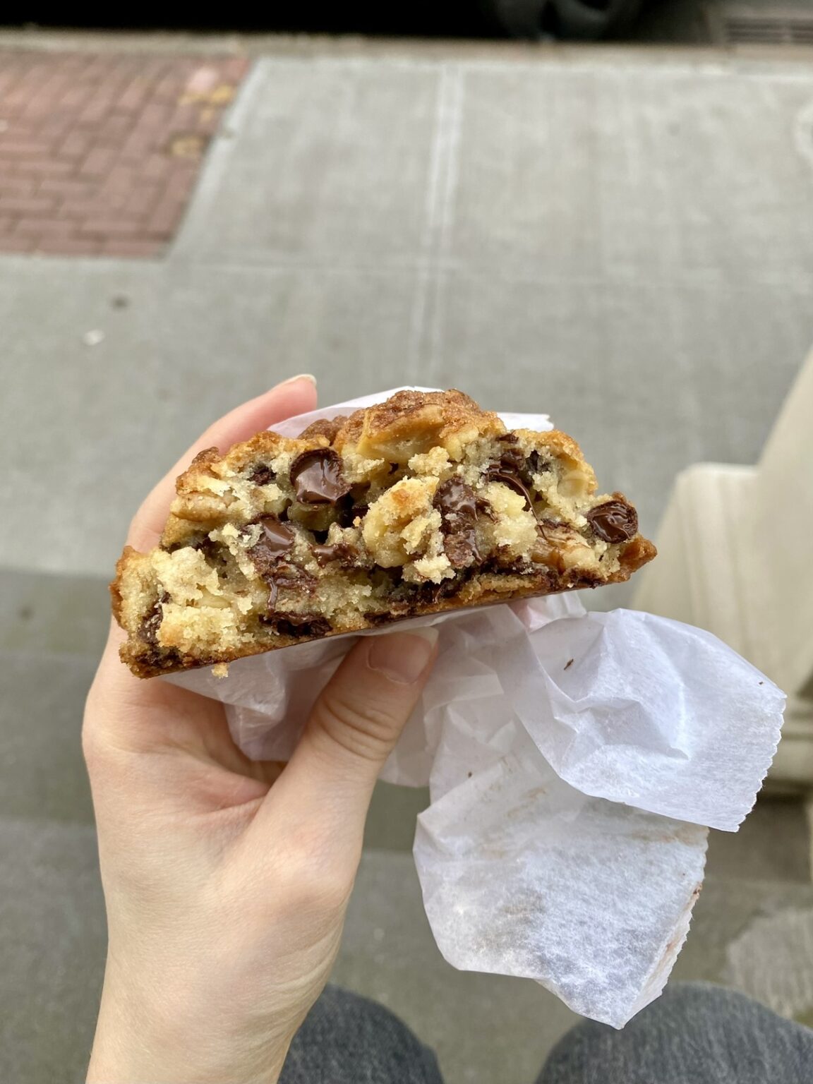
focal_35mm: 26
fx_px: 814
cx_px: 406
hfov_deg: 53.1
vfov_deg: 67.3
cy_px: 542
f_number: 1.8
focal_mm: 4.25
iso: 80
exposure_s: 1/122
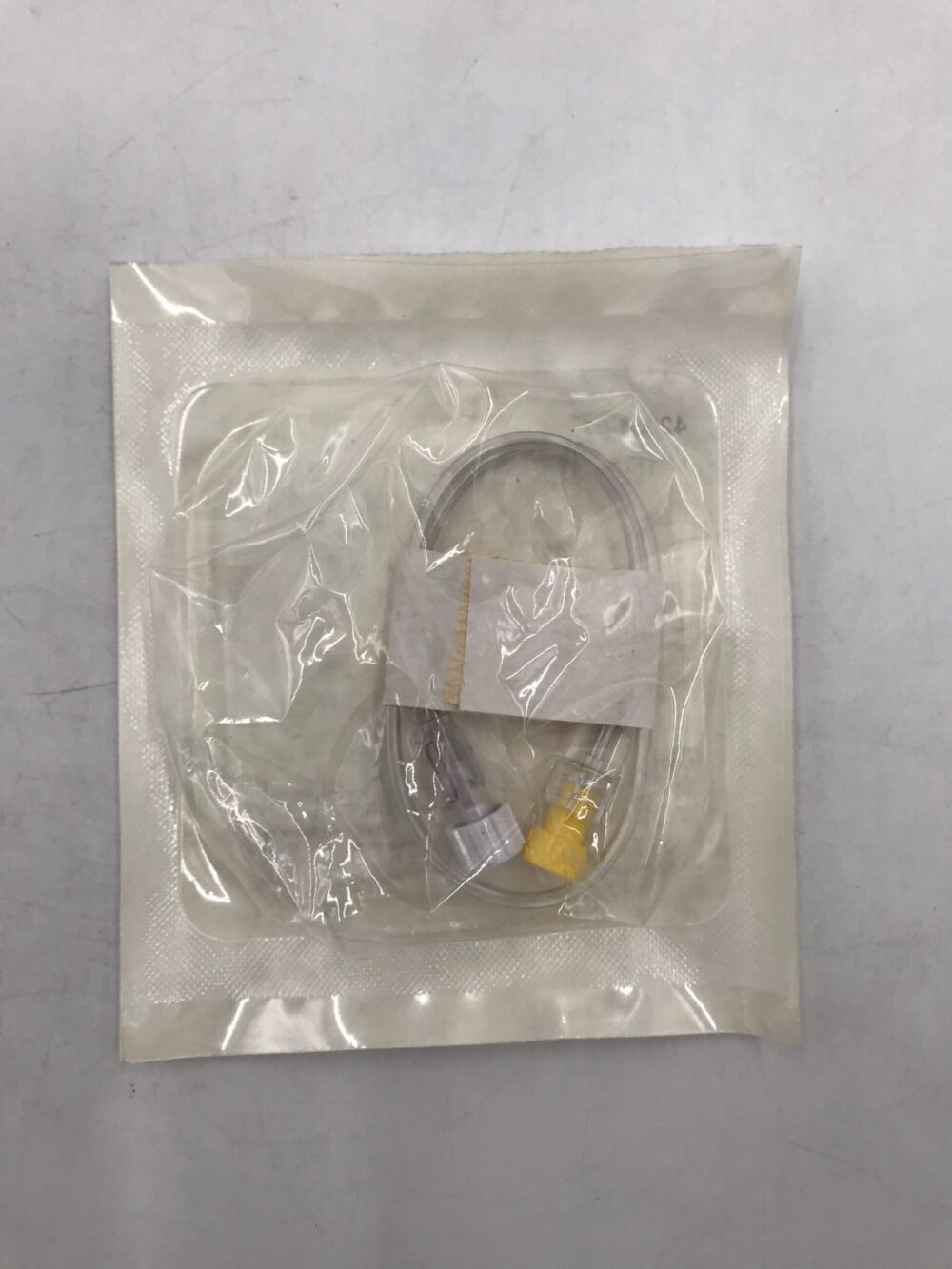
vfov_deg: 63.4
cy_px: 634
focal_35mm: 28
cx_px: 476
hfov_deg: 49.8
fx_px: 1027
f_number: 1.8
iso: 25
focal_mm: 3.99
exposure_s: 1/60
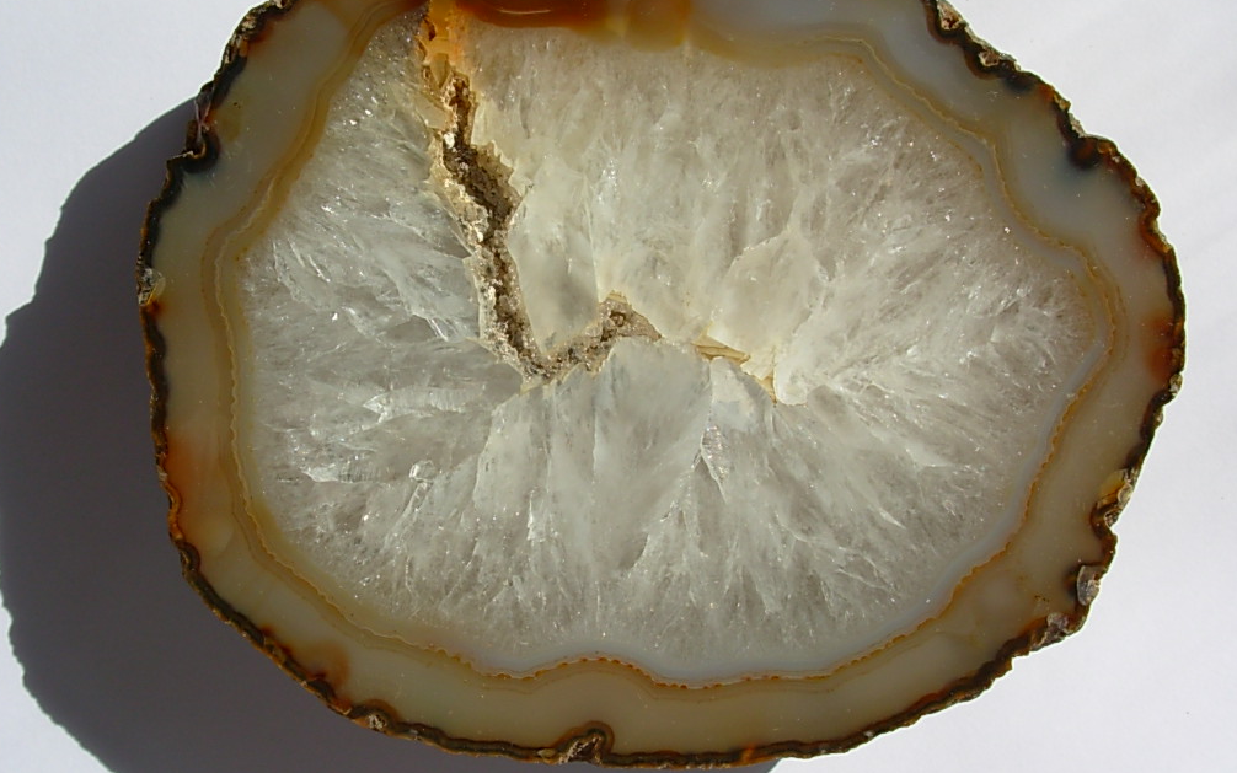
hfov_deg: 48.2
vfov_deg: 31.2
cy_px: 355
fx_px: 1382
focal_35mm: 41
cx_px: 611
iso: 50
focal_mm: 6.3
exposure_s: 1/664
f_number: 4.9
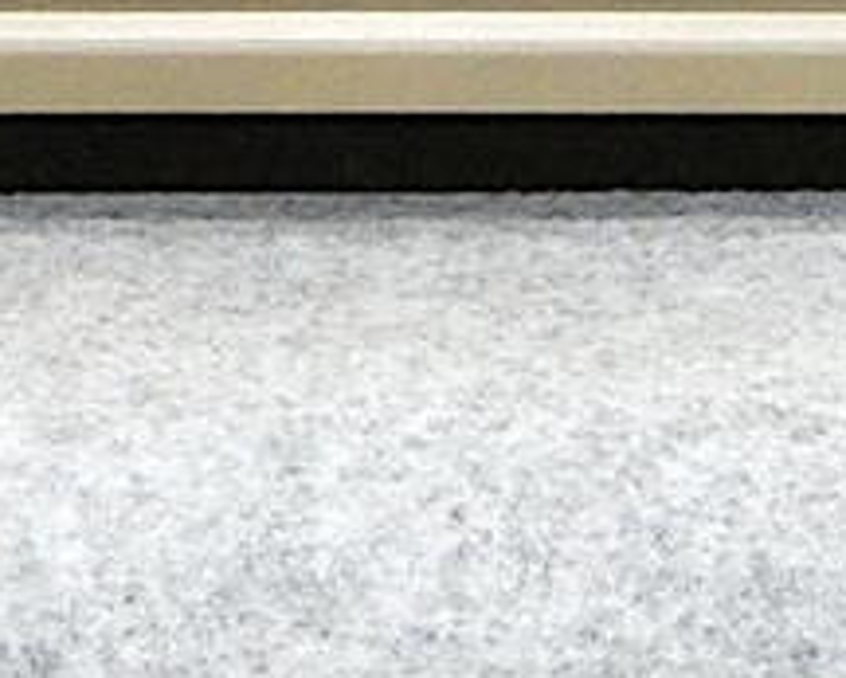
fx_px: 14654
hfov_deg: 3.3
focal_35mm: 585
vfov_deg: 2.6
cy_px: -443
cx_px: -12
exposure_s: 1/40
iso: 1600
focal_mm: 24.2
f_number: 5.3
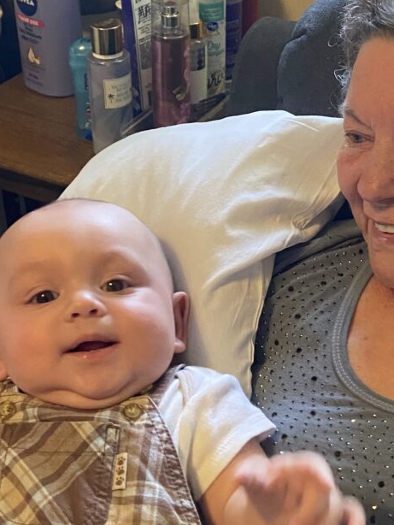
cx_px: 228
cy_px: 189
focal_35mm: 65
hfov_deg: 22.6
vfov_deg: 29.7
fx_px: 986
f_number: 1.8
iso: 400
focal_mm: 4.25
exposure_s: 1/60
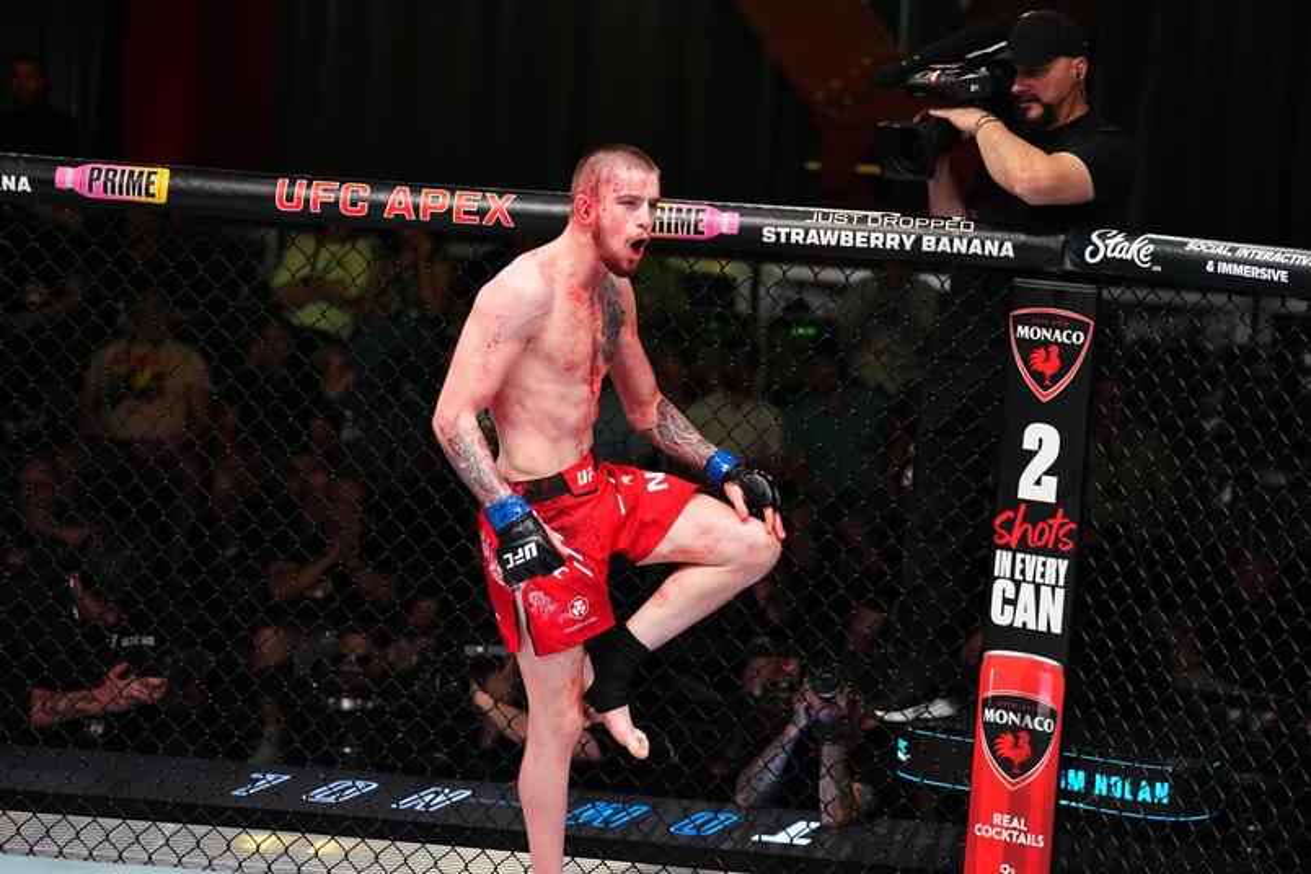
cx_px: 656
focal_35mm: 90
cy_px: 437
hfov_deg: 22.6
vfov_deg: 15.2
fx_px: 3277
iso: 4000
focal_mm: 90
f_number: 2.8
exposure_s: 1/1250
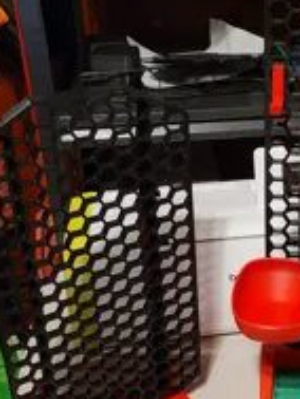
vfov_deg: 34.8
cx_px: 256
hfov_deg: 25.9
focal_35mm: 55
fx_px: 635
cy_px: 163
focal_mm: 5.4
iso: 640
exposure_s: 1/24
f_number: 1.8
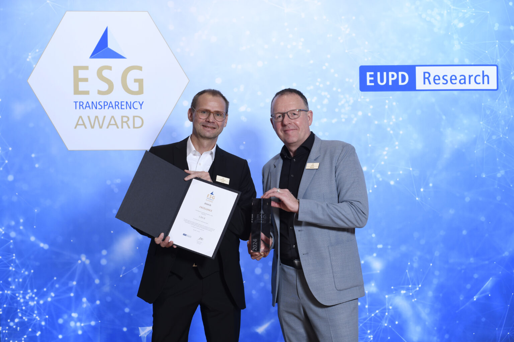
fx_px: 714
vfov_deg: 27.0
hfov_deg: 39.6
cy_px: 171
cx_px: 257
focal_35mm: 50
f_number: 5.6
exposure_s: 1/125
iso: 400
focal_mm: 50
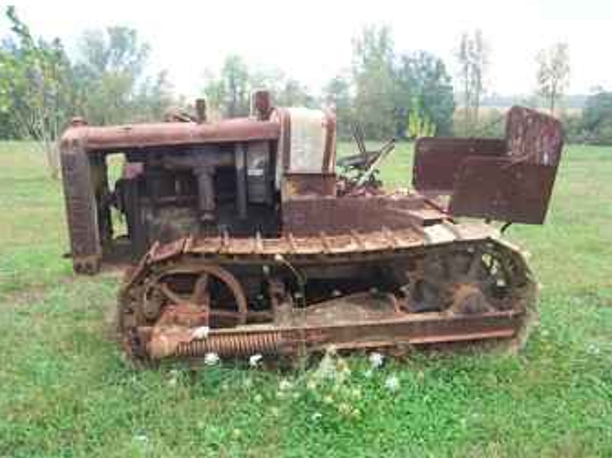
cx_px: 300
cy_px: 226
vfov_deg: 37.7
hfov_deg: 49.0
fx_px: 672
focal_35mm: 38
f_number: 2.8
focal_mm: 5.6
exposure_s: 1/180
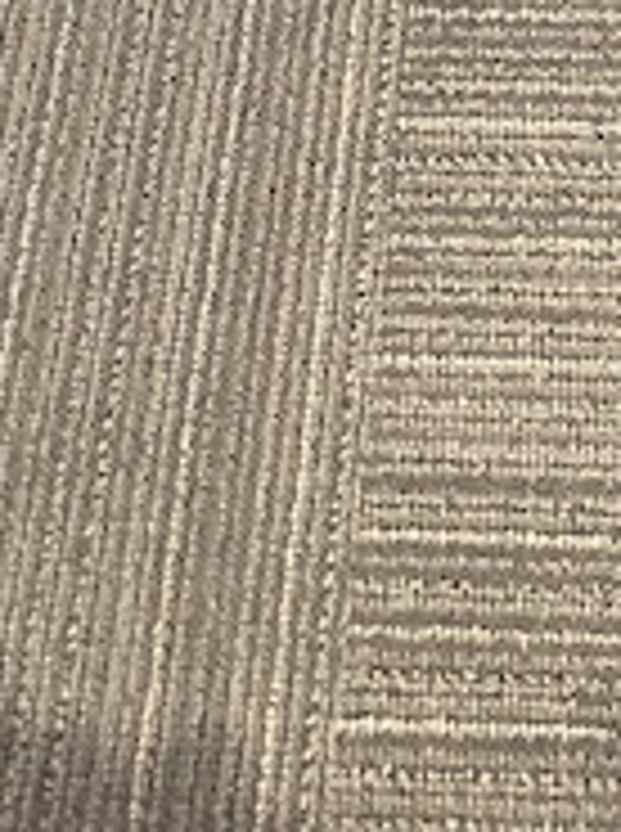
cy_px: -962
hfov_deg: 13.9
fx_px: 2496
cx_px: 693
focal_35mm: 104
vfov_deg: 14.6
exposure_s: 1/30
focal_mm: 6.86
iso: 1000
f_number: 1.78
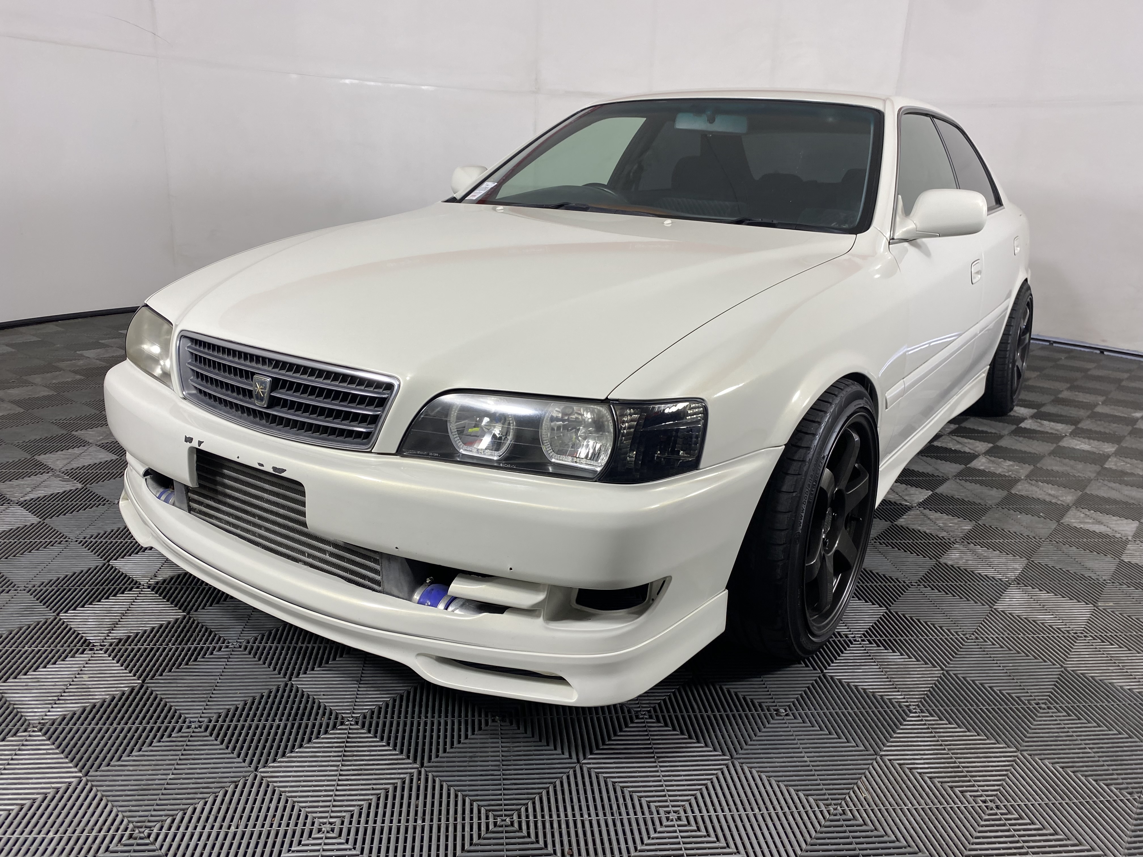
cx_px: 572
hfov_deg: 67.3
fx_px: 859
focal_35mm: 26
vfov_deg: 53.1
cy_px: 428
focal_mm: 4.25
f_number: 1.8
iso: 32
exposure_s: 1/126
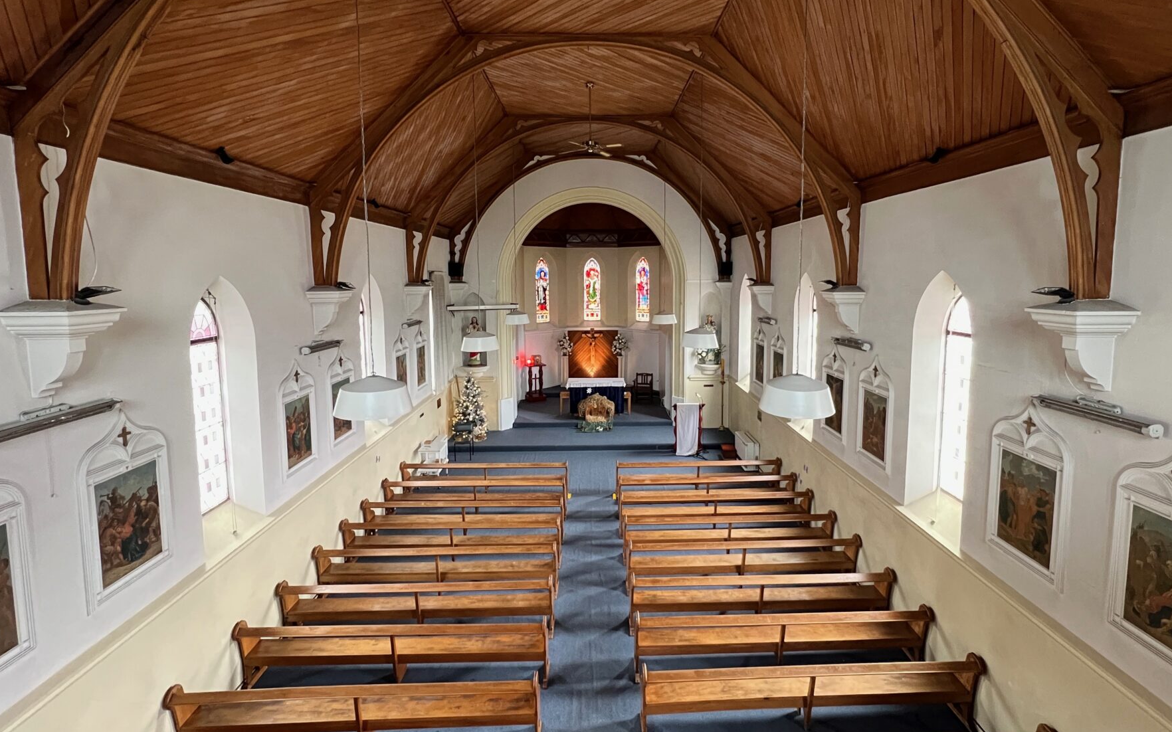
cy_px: 324
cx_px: 613
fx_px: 511
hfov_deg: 97.8
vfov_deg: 71.0
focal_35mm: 16
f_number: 1.8
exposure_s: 1/60
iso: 800
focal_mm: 1.57
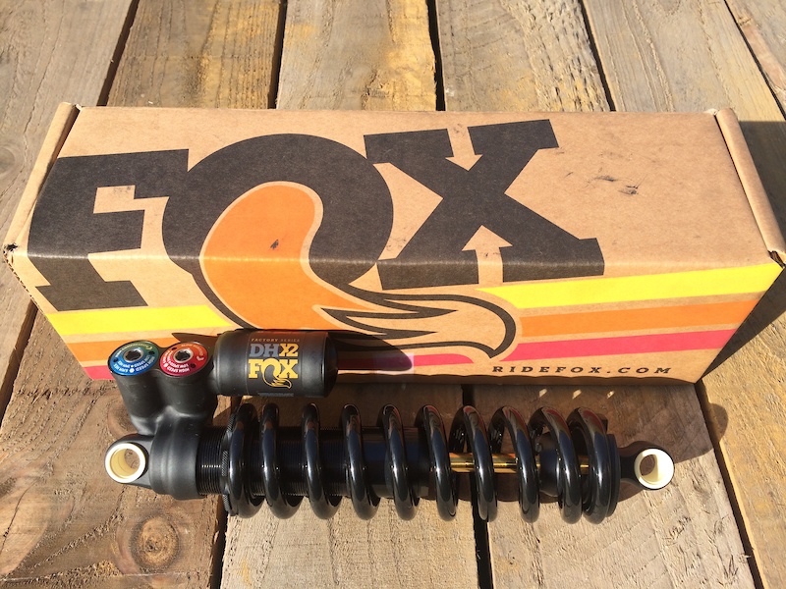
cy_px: 294
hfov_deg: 61.7
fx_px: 658
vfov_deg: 48.2
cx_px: 393
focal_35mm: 29
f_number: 2.2
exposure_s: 1/733
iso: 32
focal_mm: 4.15
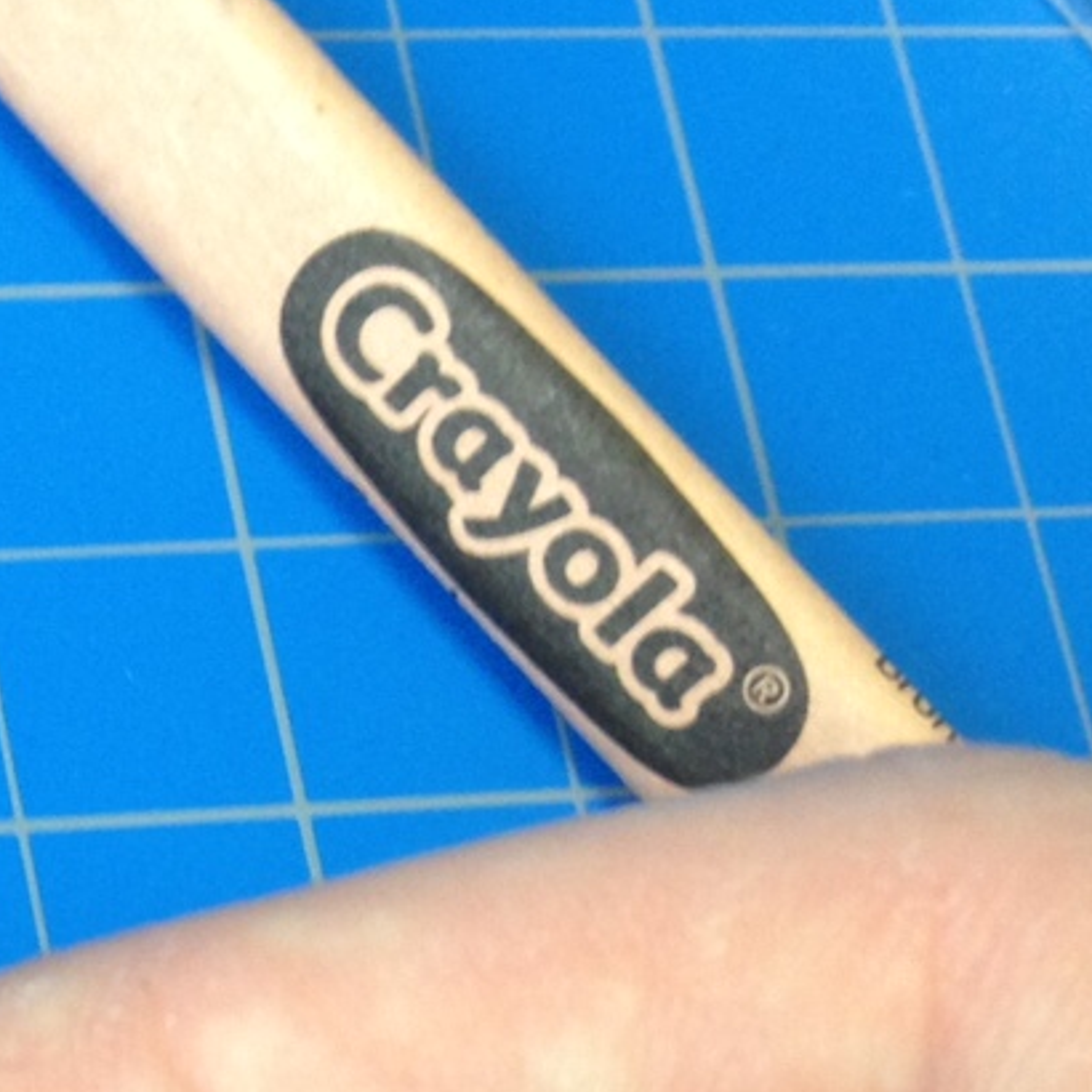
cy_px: 1337
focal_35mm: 123
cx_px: -732
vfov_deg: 13.7
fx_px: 4390
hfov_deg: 13.1
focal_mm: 4.28
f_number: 2.4
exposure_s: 1/20
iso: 100
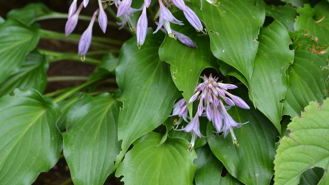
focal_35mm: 166
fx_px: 1448
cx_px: 164
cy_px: 11
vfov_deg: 7.3
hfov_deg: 13.0
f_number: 5.6
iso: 250
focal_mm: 105
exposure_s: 1/125
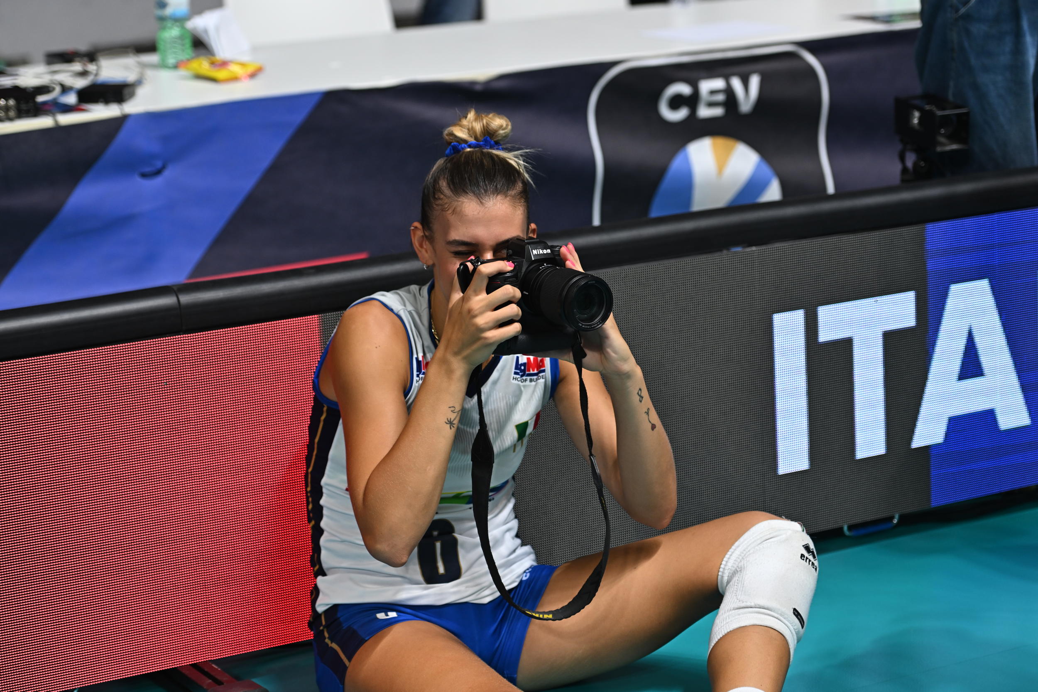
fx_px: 2653
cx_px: 519
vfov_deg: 14.9
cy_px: 346
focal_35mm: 92
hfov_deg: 22.1
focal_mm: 92
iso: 640
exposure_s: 1/400
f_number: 2.8
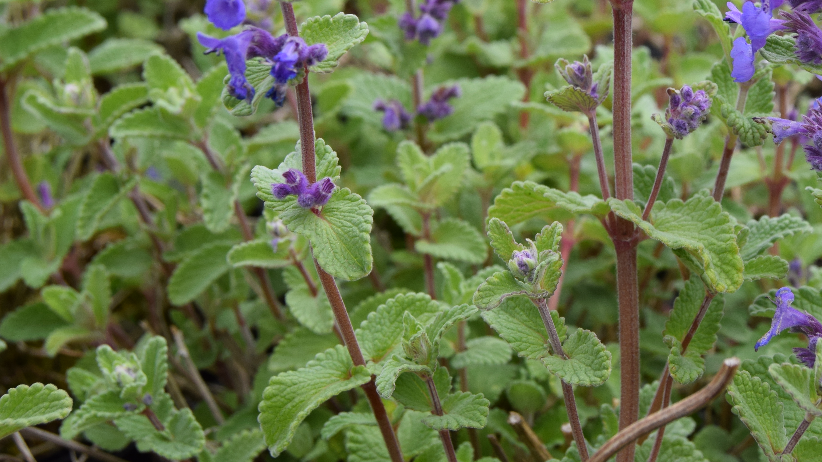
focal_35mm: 81
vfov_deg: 14.7
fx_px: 1765
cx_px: 576
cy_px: -7
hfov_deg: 26.0
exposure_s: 1/250
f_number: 8
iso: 360
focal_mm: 30
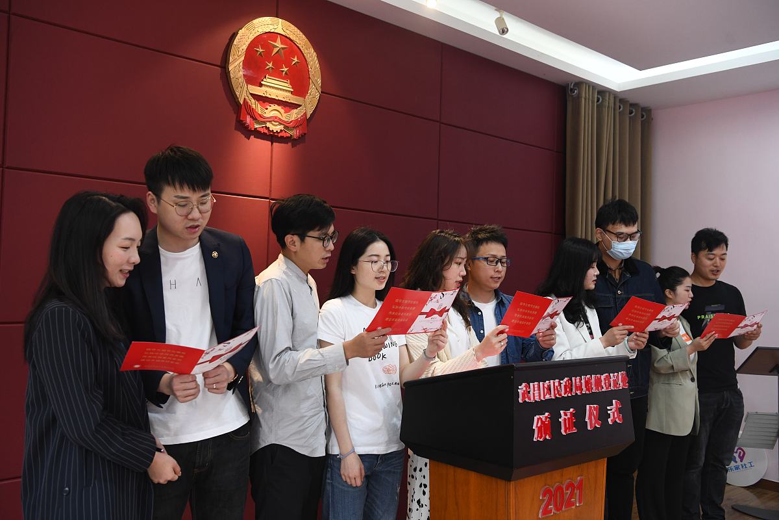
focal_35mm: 34
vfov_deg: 38.9
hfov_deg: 55.8
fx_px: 736
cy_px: 260
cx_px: 390
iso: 1600
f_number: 4.5
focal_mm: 34
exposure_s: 1/125
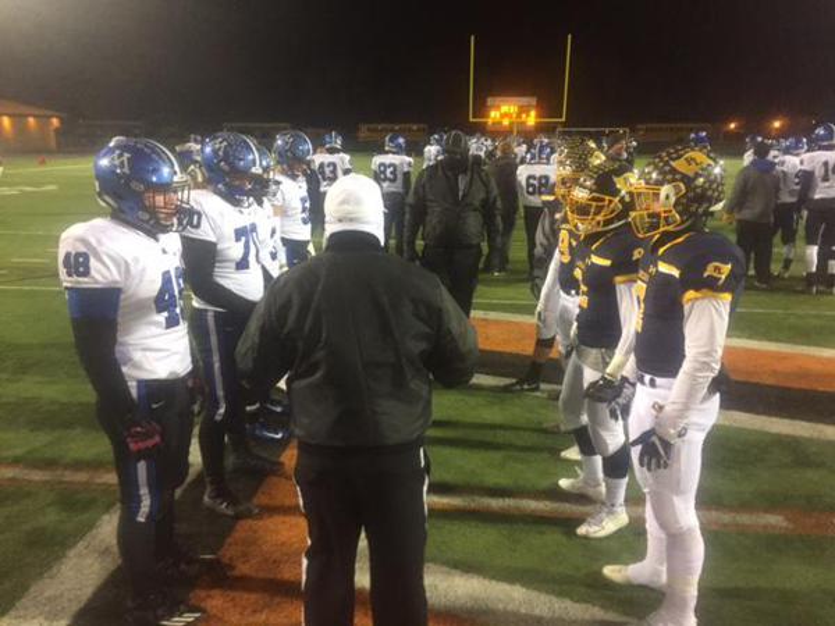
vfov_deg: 48.2
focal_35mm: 29
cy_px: 313
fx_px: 700
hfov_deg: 61.7
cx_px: 418
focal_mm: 4.15
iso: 250
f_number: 2.2
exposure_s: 1/30
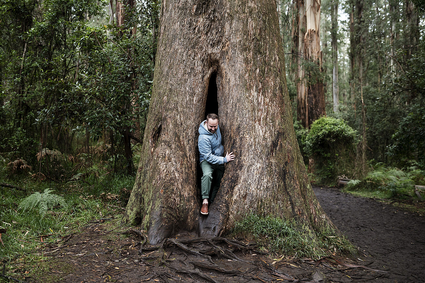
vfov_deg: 37.8
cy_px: 142
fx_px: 413
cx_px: 212
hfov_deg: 54.5
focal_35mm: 35
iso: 800
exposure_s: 1/640
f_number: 2.2
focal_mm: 35
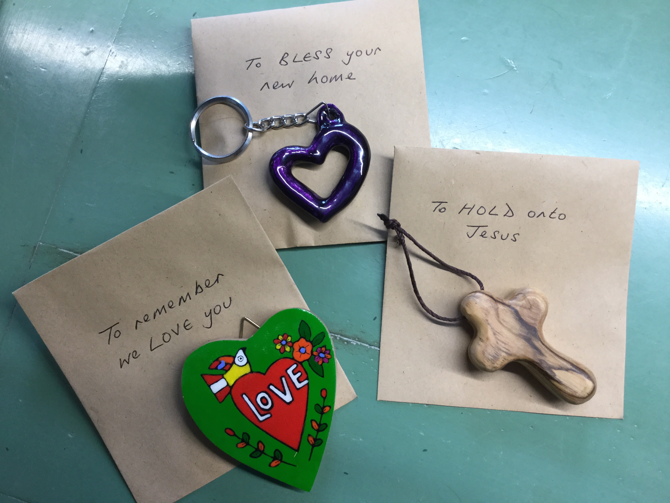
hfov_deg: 58.4
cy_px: 252
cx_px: 335
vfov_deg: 45.4
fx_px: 600
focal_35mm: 31
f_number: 2.4
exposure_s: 1/33
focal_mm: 3.3
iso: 80
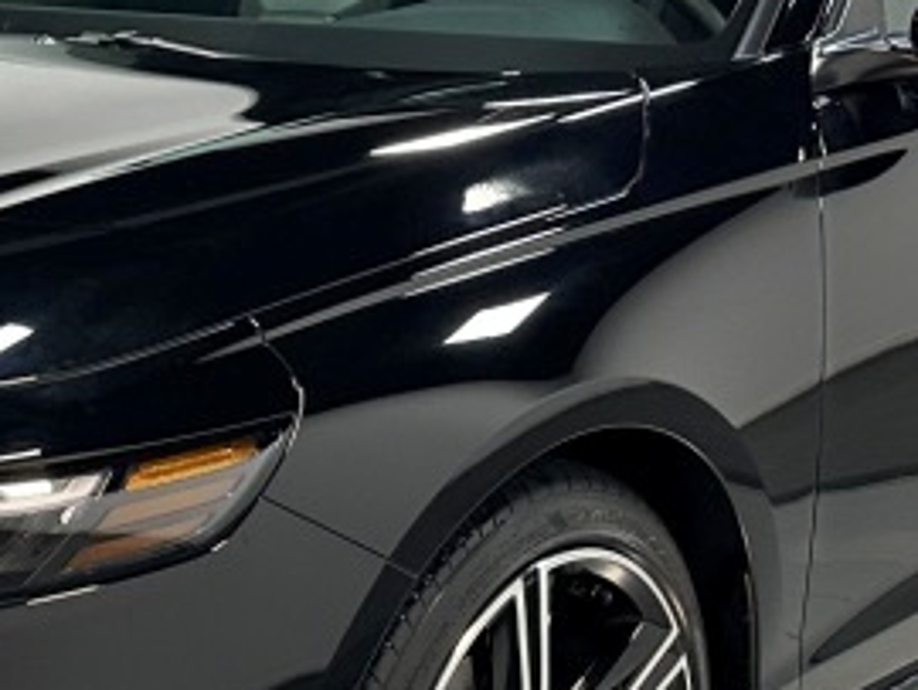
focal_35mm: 91
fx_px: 2415
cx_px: 160
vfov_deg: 16.2
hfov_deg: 21.2
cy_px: 547
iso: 320
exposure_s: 1/60
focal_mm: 6.86
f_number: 1.78
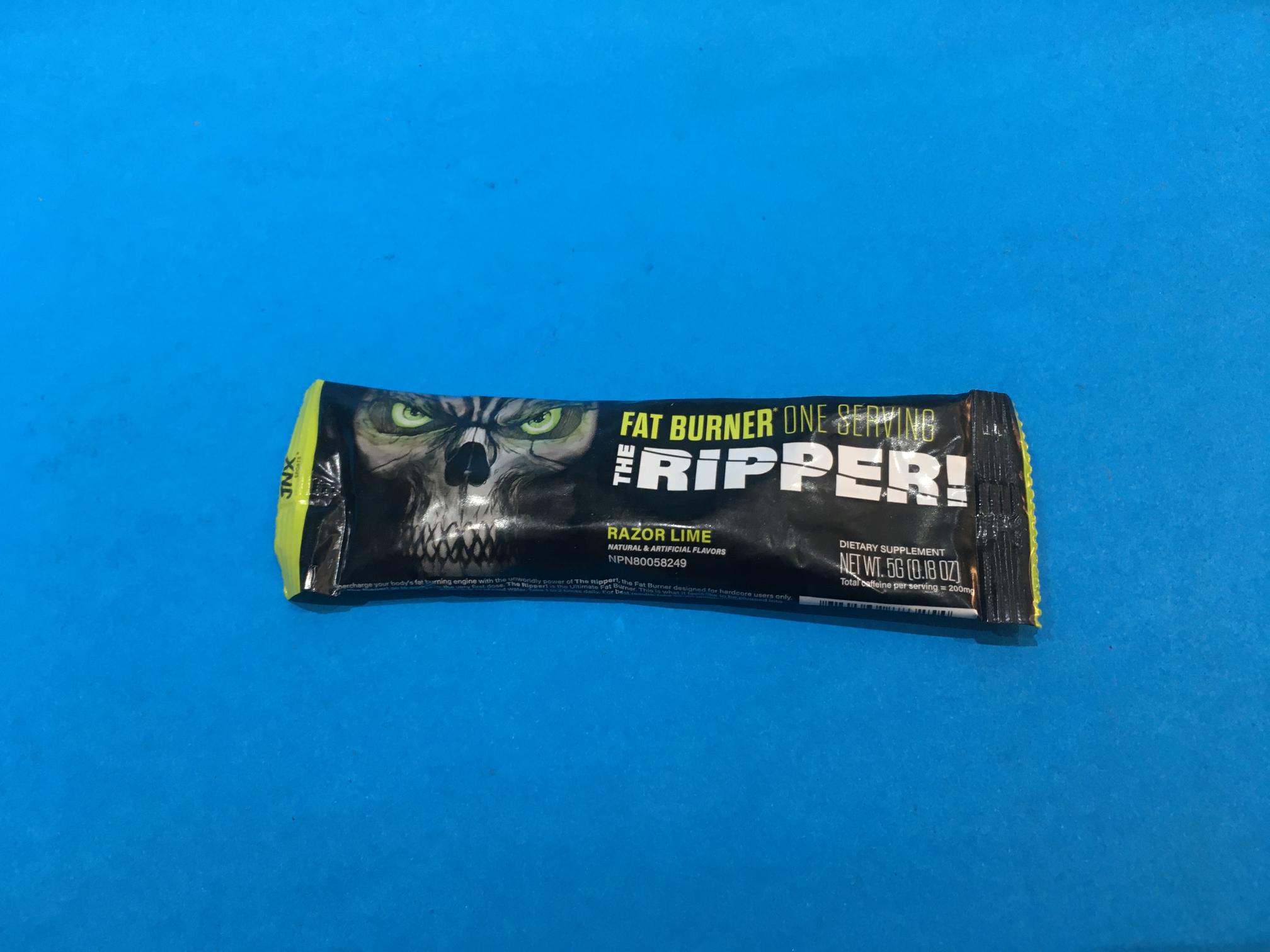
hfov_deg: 61.7
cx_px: 635
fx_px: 1064
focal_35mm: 29
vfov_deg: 48.2
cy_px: 476
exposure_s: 1/33
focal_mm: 4.15
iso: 50
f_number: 2.2
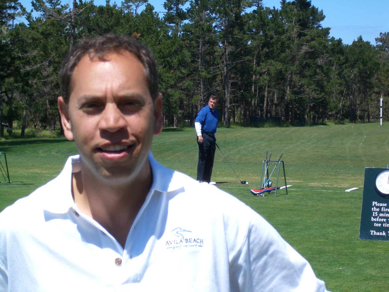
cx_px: 194
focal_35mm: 105
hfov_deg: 18.7
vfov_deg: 14.1
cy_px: 146
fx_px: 1180
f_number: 4.8
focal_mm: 17.4
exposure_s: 1/500
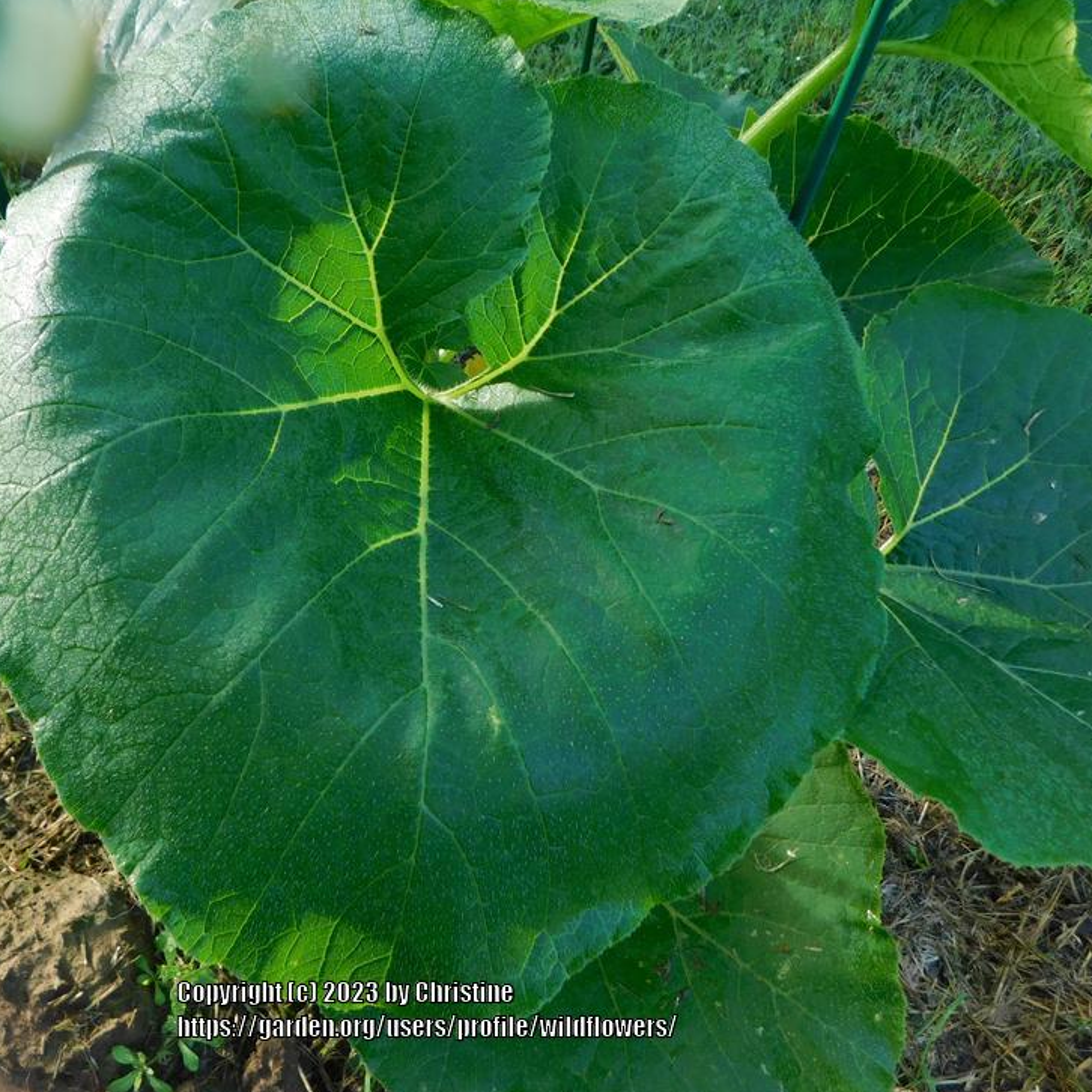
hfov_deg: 56.4
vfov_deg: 57.3
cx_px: 387
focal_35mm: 28
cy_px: 535
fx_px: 999
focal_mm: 4
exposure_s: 1/125
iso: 125
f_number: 3
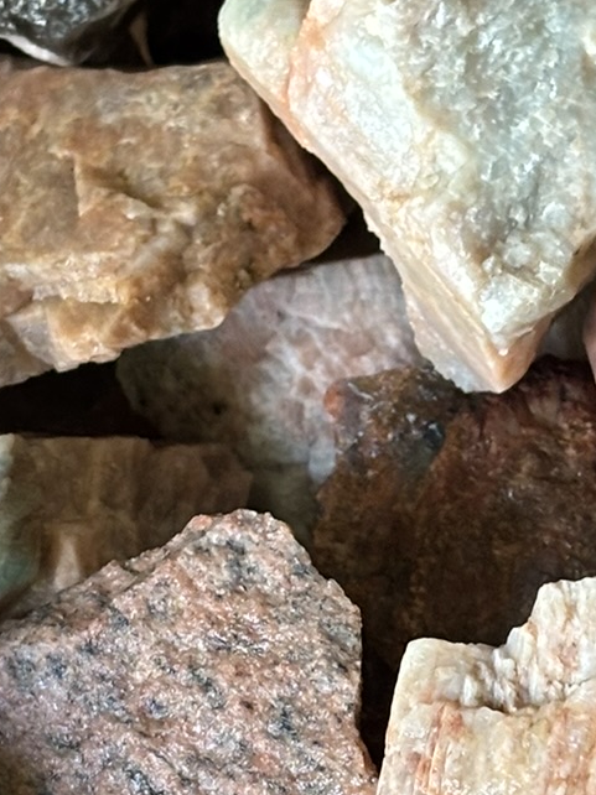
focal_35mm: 166
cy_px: 778
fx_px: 3813
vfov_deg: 11.8
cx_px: 239
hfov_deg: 8.9
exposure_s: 1/40
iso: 200
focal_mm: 5.96
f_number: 1.6
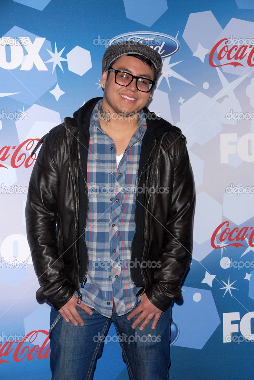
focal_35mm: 82
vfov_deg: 24.6
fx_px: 870
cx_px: 127
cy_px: 190
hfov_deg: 16.6
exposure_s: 1/200
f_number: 7.1
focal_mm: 55
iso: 400
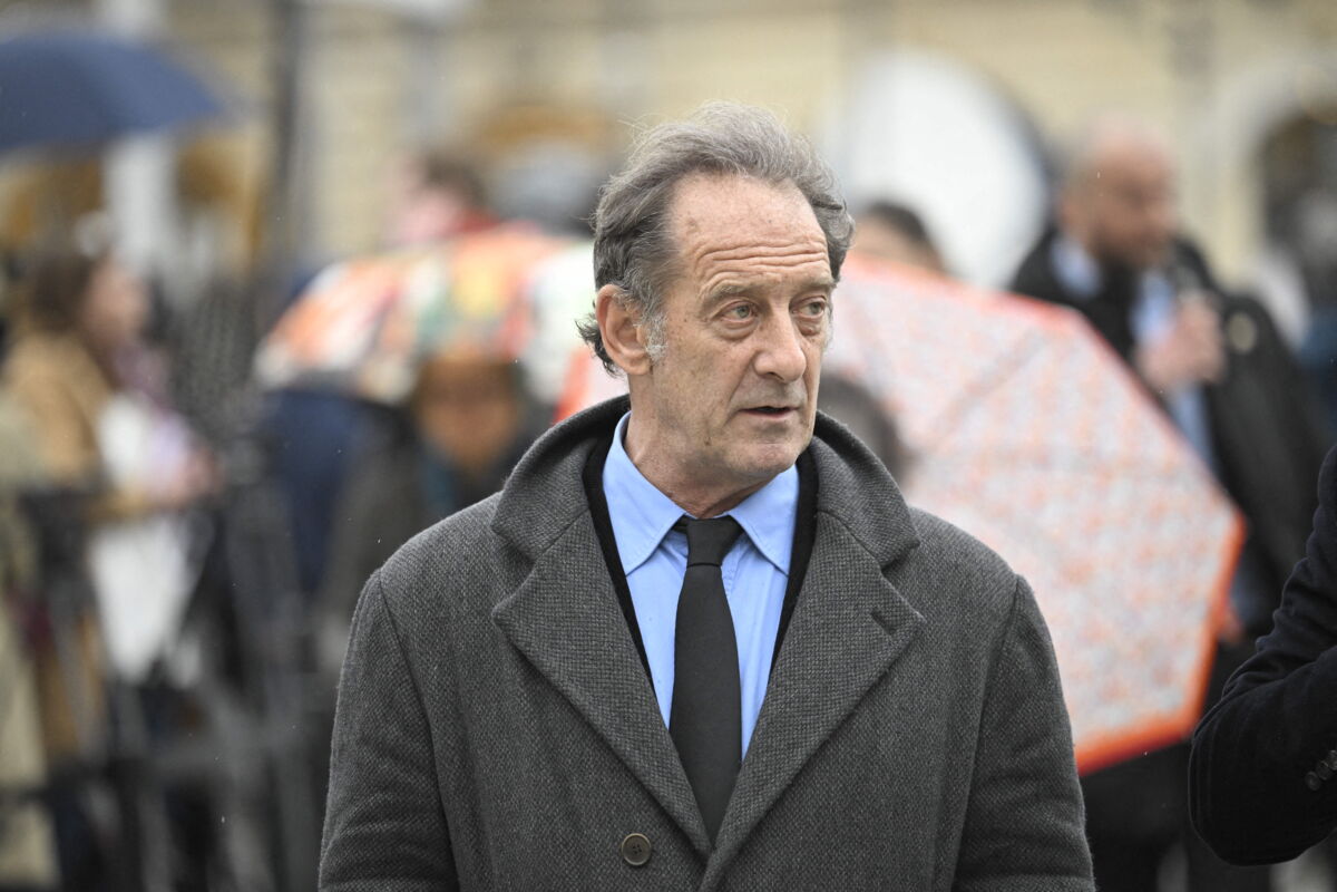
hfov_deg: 6.1
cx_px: 668
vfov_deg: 4.0
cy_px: 446
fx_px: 12626
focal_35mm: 340
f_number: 5.3
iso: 2000
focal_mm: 340
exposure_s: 1/1000
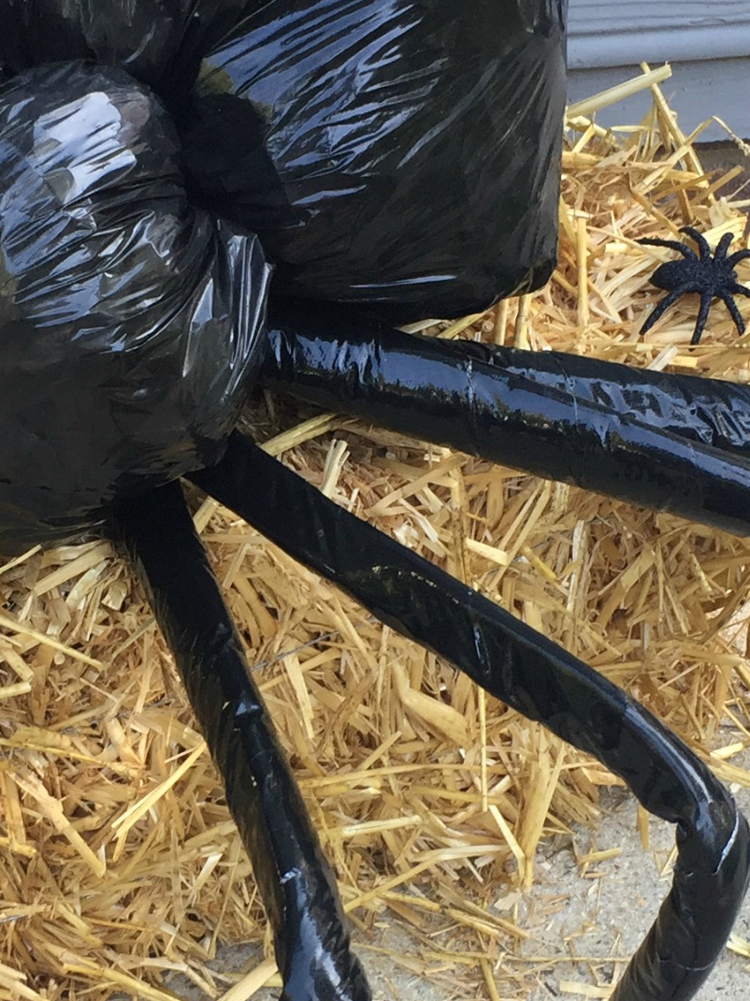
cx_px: 180
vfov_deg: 32.6
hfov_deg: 24.5
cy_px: 603
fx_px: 1705
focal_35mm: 59
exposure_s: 1/120
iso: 50
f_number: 2.2
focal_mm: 4.15
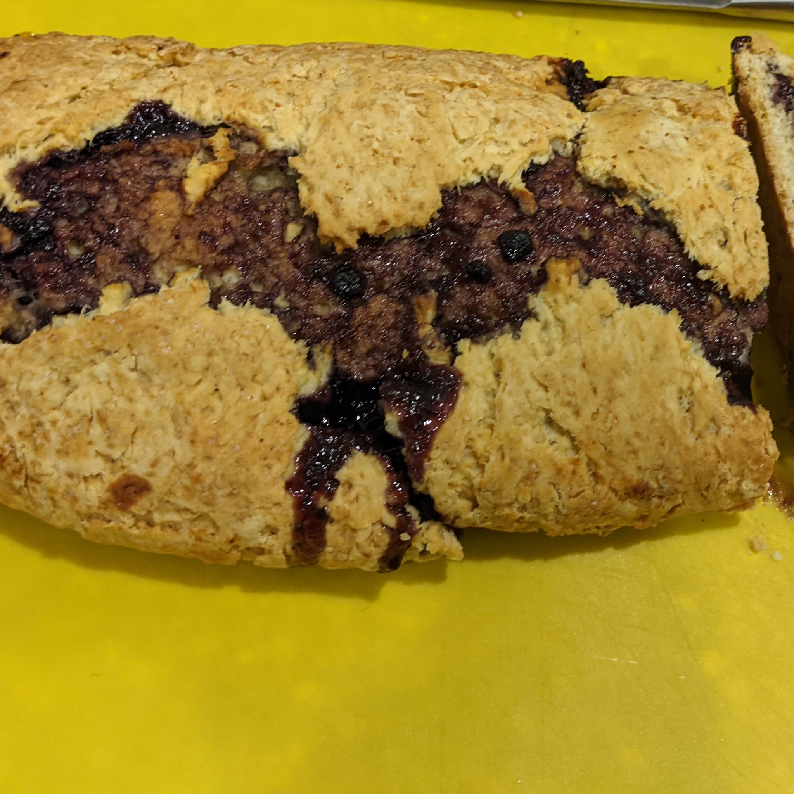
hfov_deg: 35.8
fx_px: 1220
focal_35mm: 47
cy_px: 216
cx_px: 518
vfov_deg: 35.4
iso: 93
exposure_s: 1/44
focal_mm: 4.4
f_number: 1.7
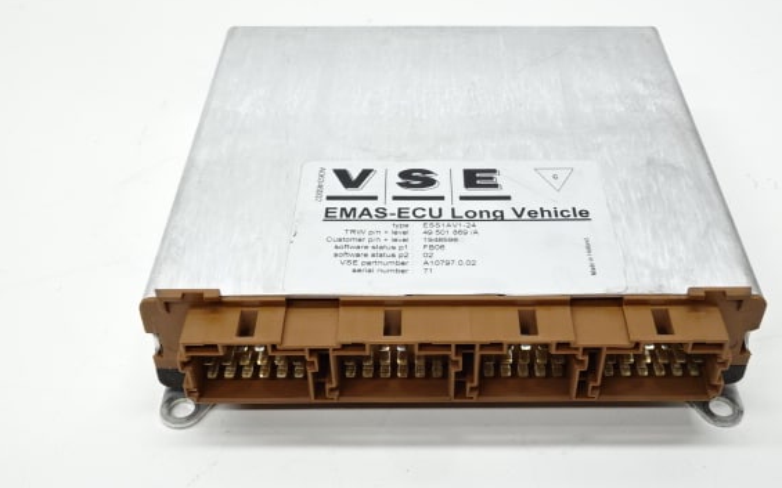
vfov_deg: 30.5
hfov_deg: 47.1
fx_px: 895
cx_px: 440
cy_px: 256
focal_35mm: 42
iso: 125
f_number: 4
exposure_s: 1/40
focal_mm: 5.98
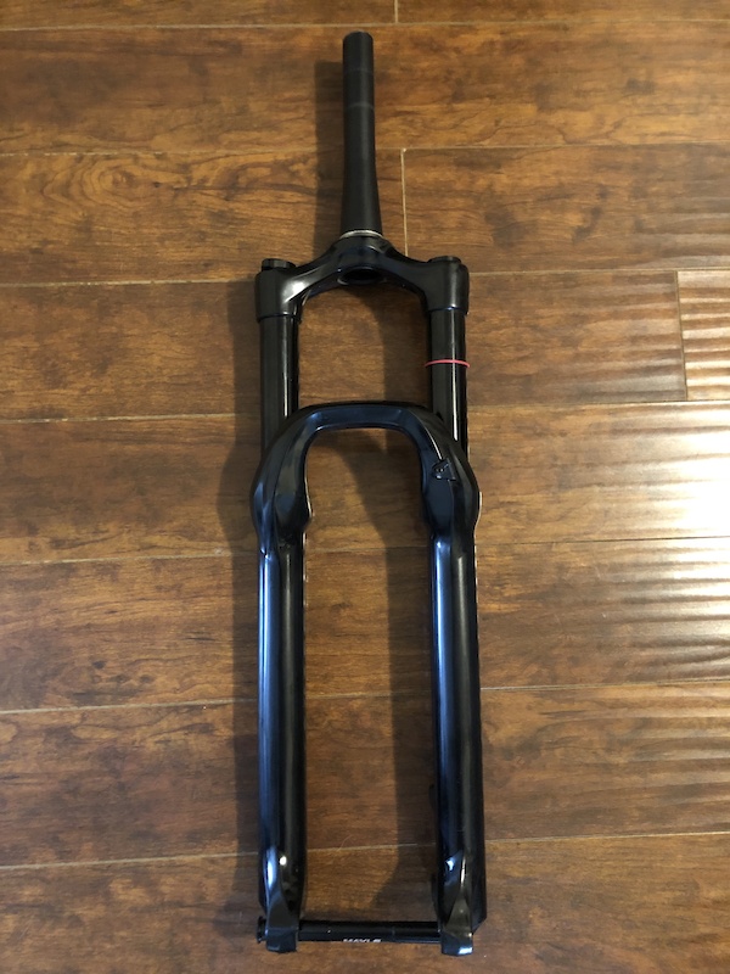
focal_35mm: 28
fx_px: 787
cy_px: 487
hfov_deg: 49.7
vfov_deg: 63.4
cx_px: 365
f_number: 1.8
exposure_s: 1/4
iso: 125
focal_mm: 3.99
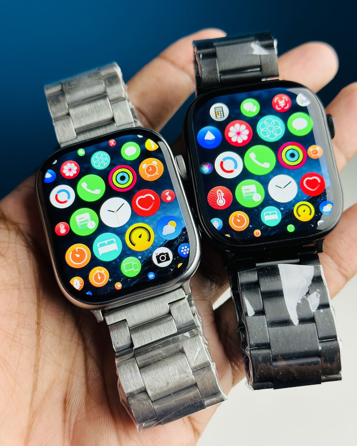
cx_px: 180
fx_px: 673
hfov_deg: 29.7
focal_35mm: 51
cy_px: 216
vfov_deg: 36.6
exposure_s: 1/100
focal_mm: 6.86
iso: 125
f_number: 1.78
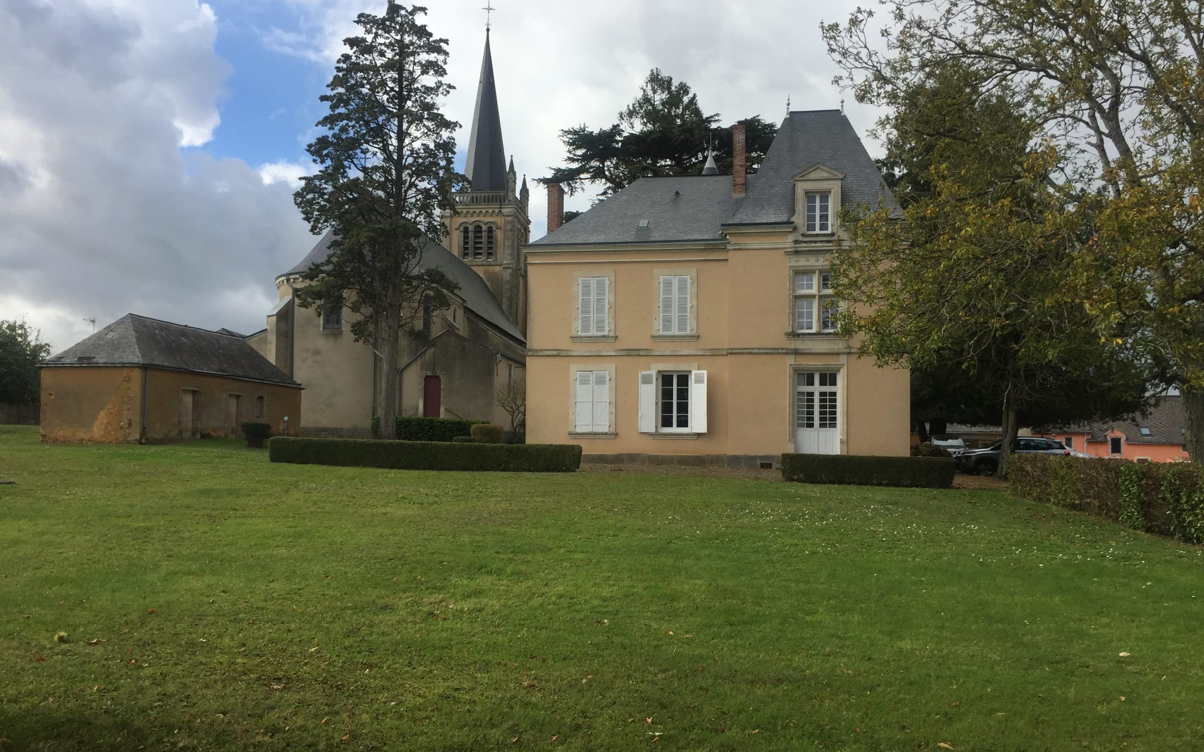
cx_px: 598
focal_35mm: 31
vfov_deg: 40.6
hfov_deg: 61.2
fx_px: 1017
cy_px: 409
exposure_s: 1/1883
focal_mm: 4.15
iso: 32
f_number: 2.2
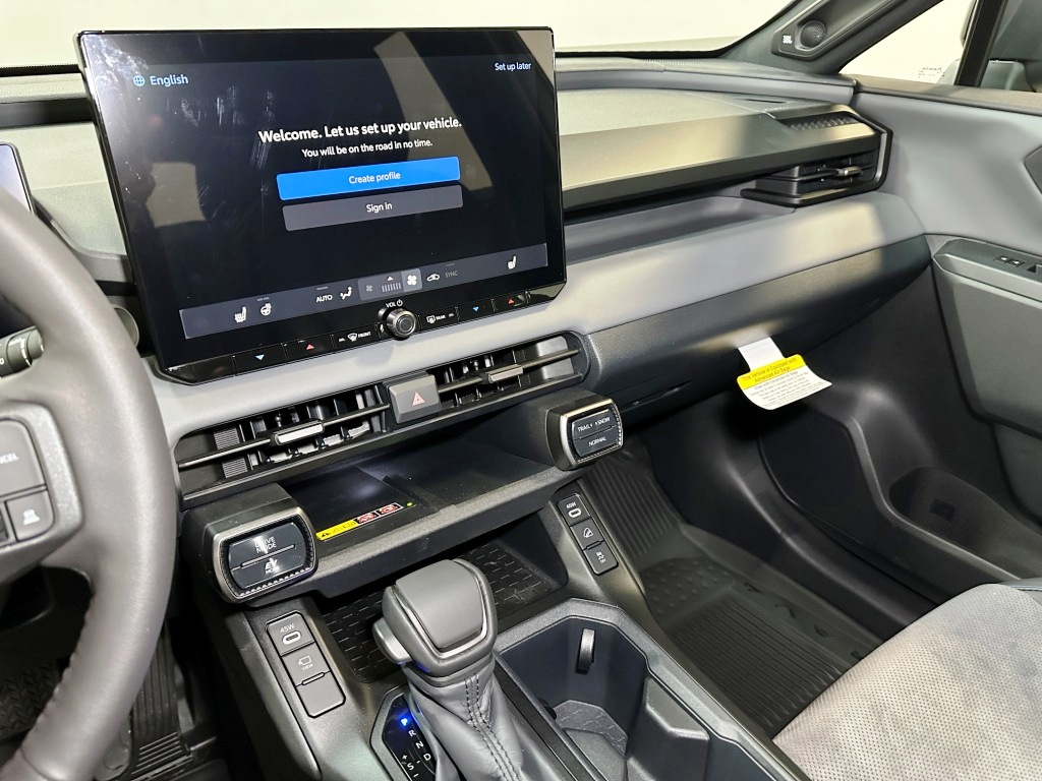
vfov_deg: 56.8
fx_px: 722
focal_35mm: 24
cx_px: 521
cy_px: 390
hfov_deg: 71.6
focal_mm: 6.86
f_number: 1.78
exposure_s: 1/30
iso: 800
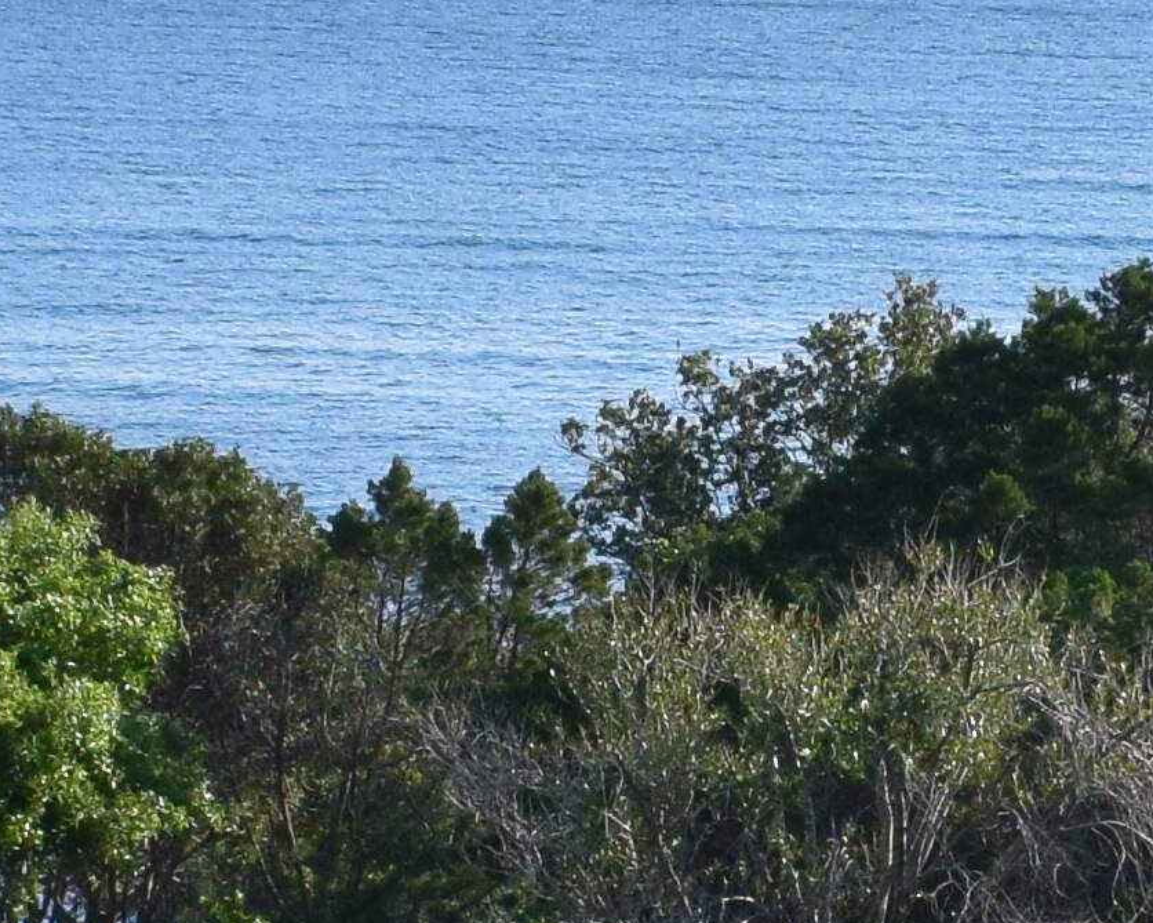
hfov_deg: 9.6
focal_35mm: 202
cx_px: 705
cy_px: 1006
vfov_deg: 7.6
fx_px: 6894
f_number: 11
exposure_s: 1/500
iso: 360
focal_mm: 20
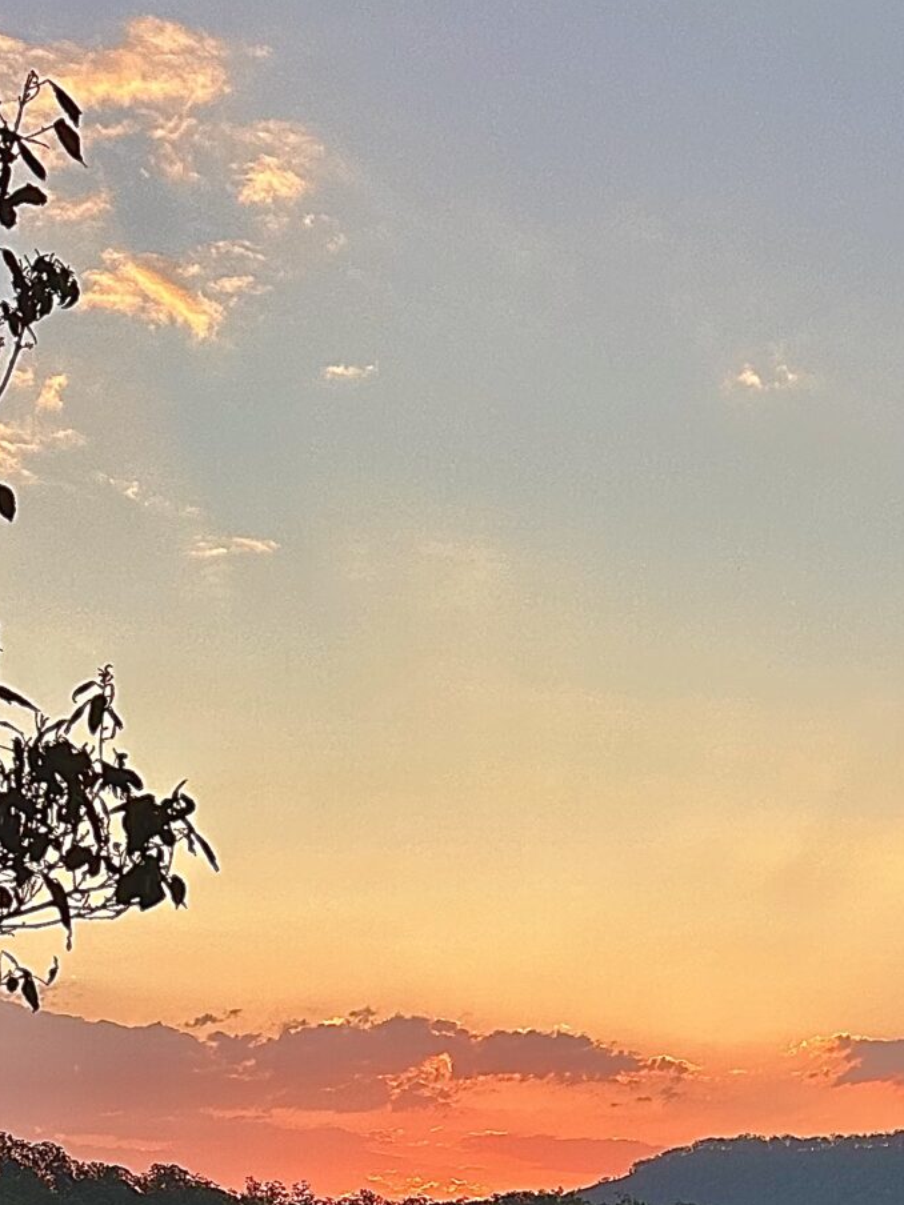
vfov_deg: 25.3
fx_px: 2368
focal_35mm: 68
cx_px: 861
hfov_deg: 21.0
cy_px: 1488
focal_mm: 6.86
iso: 80
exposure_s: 1/1256
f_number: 1.78
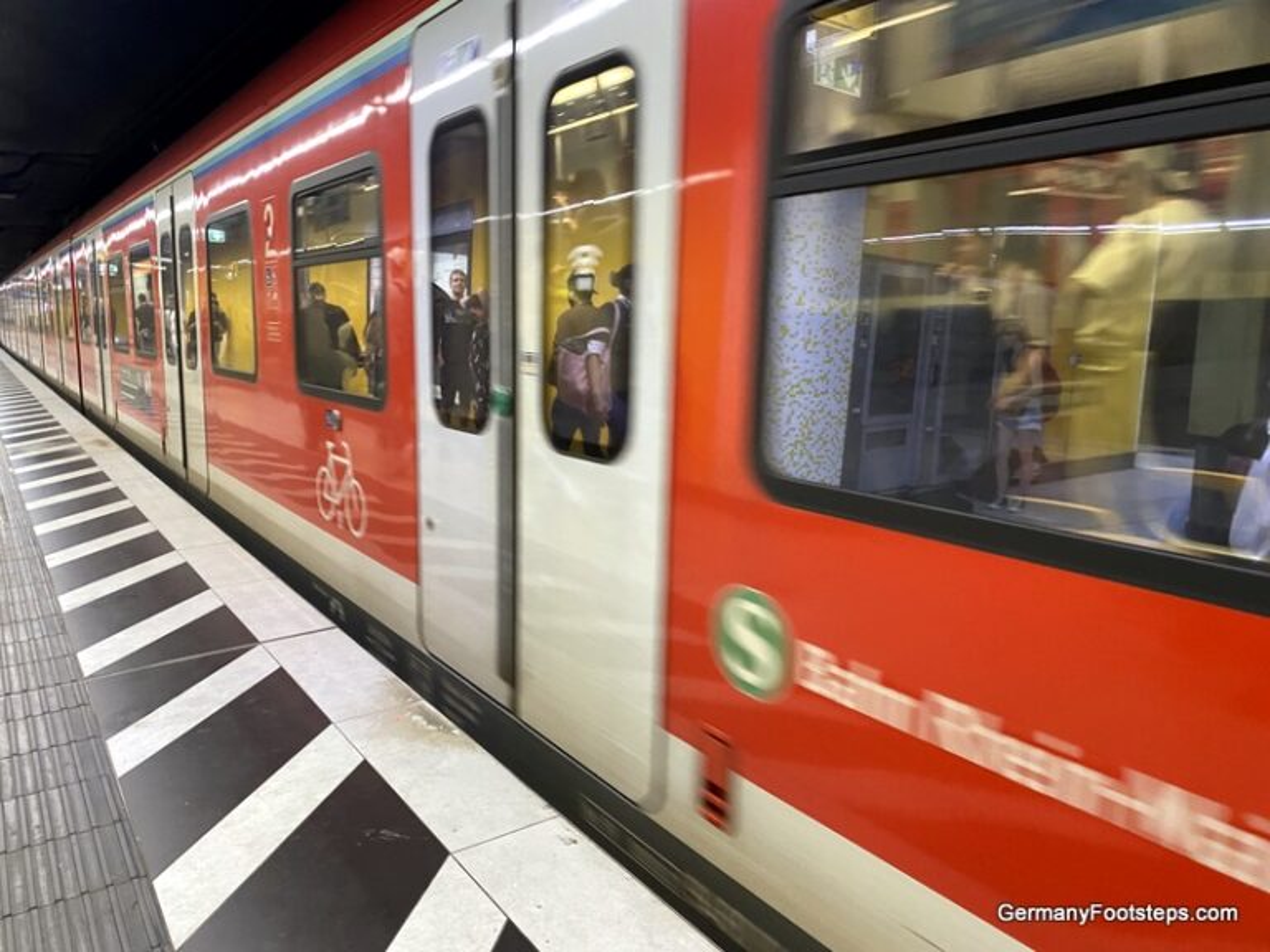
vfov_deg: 53.1
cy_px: 476
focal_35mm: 26
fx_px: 954
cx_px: 635
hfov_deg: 67.3
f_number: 1.8
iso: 200
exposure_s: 1/53
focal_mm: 4.25
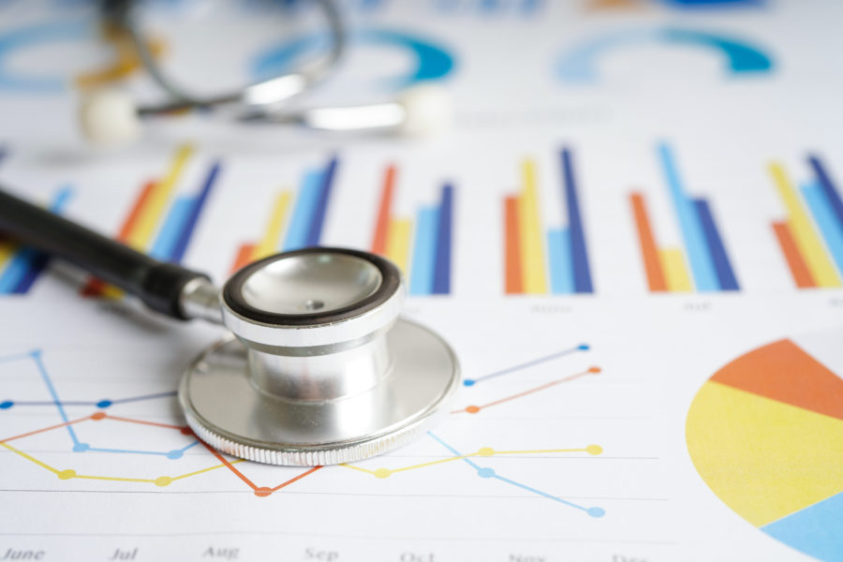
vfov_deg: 27.0
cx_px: 422
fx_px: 1171
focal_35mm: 50
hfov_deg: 39.6
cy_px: 281
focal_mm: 50
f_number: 5
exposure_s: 1/250
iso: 100
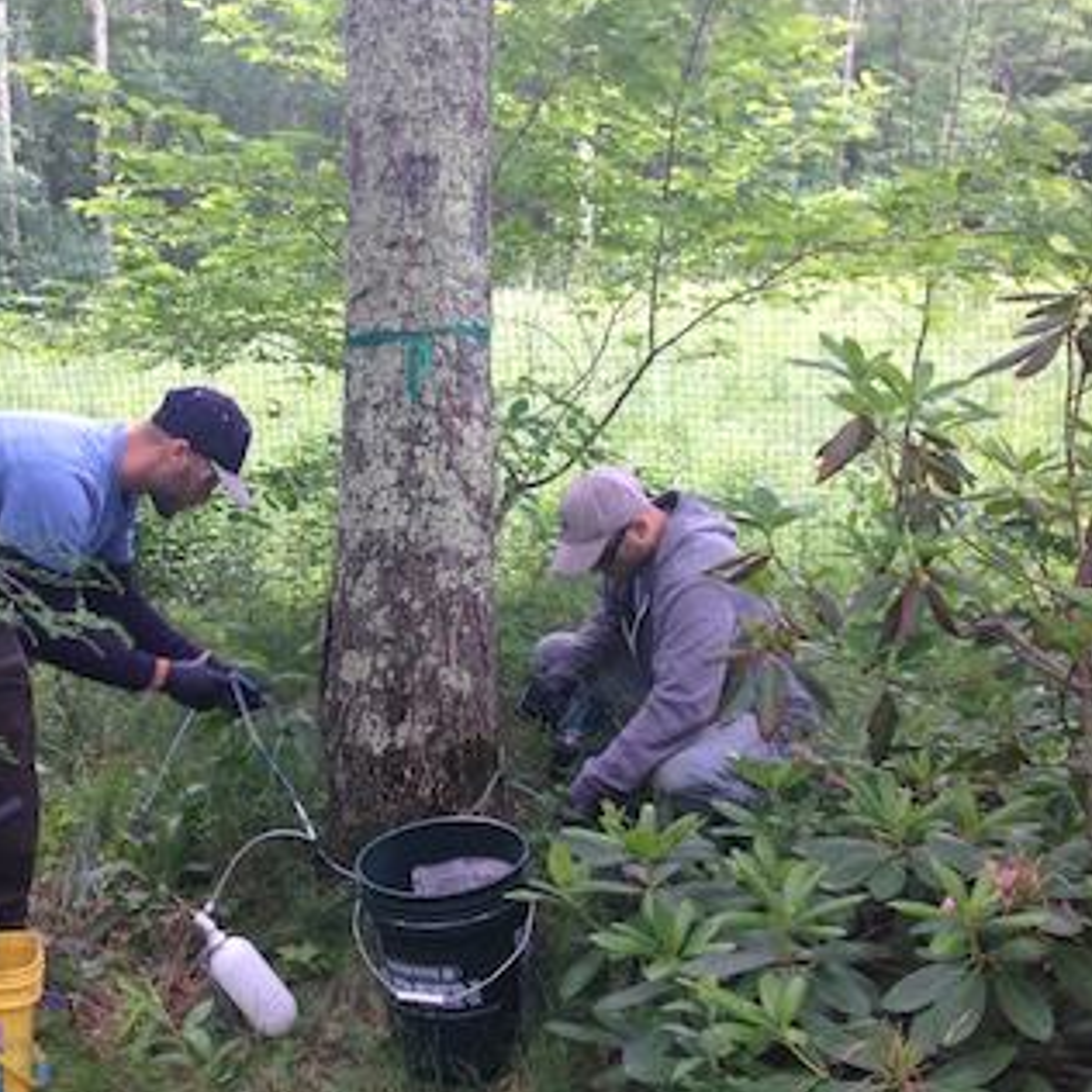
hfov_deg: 35.8
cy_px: 525
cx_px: 404
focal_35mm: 47
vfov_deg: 36.1
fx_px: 1677
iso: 50
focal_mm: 4.28
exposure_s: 1/40
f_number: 2.4
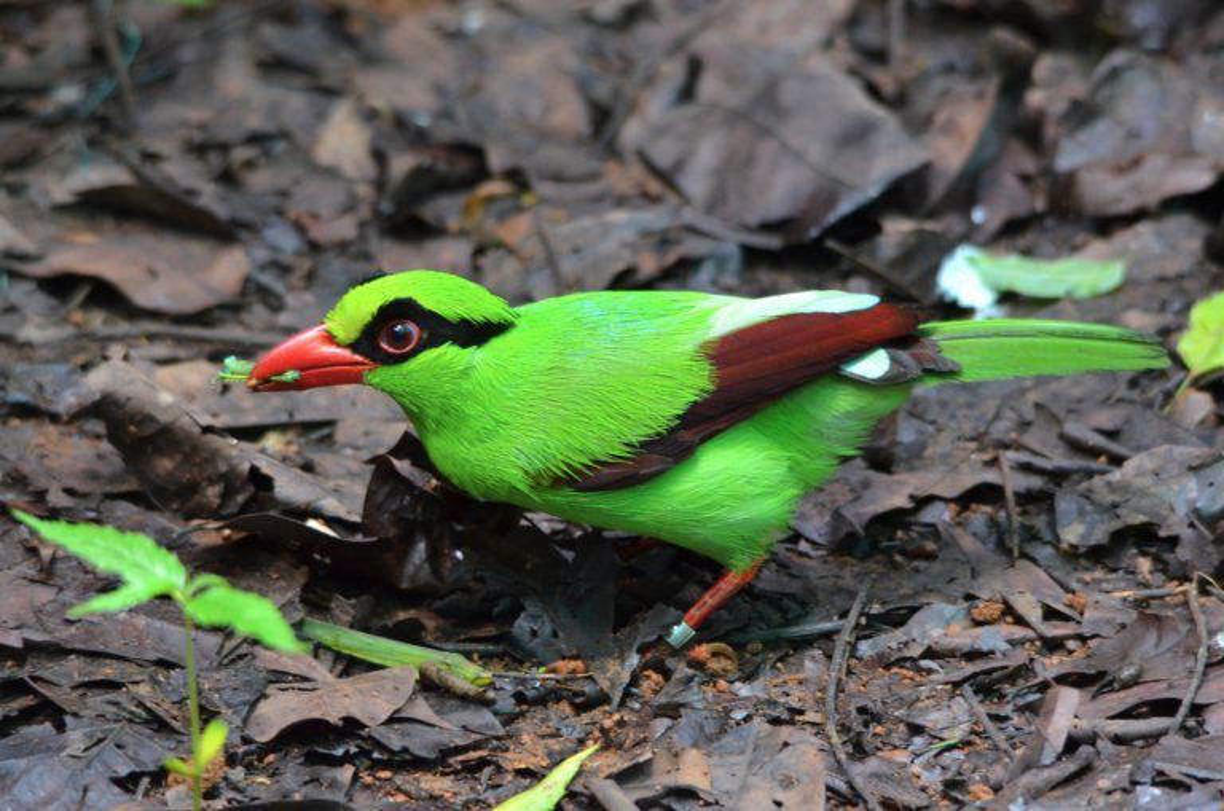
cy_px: 406
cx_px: 612
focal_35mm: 345
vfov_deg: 4.0
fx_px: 11708
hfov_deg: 6.0
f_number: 5.6
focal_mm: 230
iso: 1600
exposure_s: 1/60
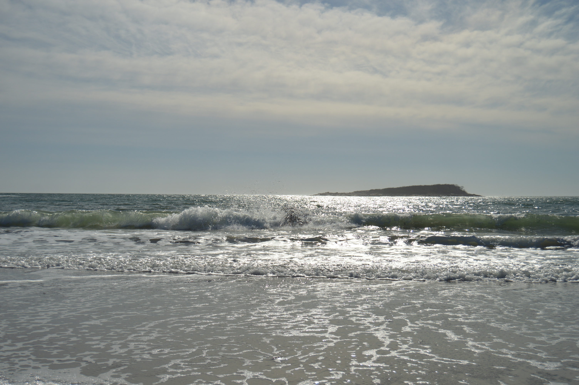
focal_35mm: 39
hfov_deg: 49.6
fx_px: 627
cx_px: 290
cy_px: 192
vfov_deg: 34.1
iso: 100
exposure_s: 1/4000
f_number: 4.5
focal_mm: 26
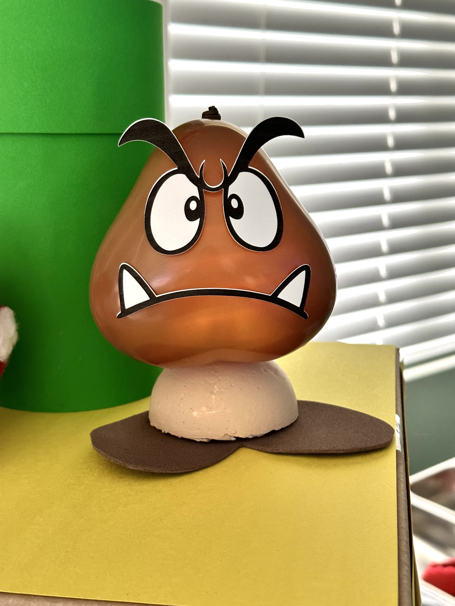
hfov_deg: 30.3
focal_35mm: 48
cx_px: 228
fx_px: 841
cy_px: 303
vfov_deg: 39.7
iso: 250
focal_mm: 6.86
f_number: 1.78
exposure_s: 1/52
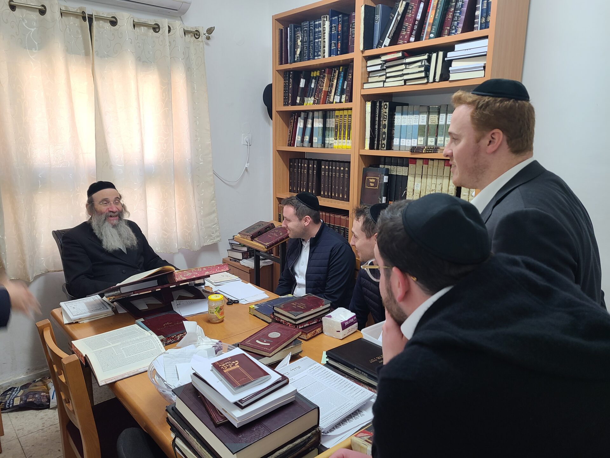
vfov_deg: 53.1
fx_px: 458
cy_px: 229
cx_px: 305
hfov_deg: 67.3
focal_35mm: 26
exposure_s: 1/50
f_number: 1.8
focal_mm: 5.4
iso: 64
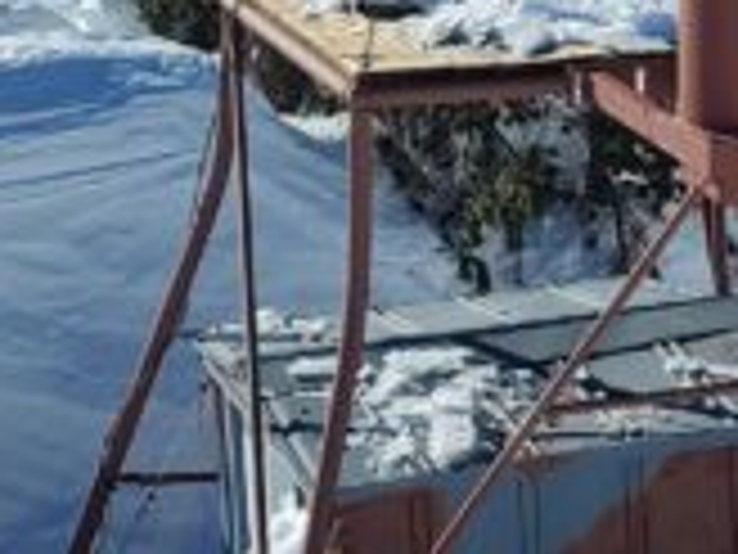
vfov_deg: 9.9
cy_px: -20
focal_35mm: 149
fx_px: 3177
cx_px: 639
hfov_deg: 13.2
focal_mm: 7
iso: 16
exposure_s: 1/2000
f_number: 1.8
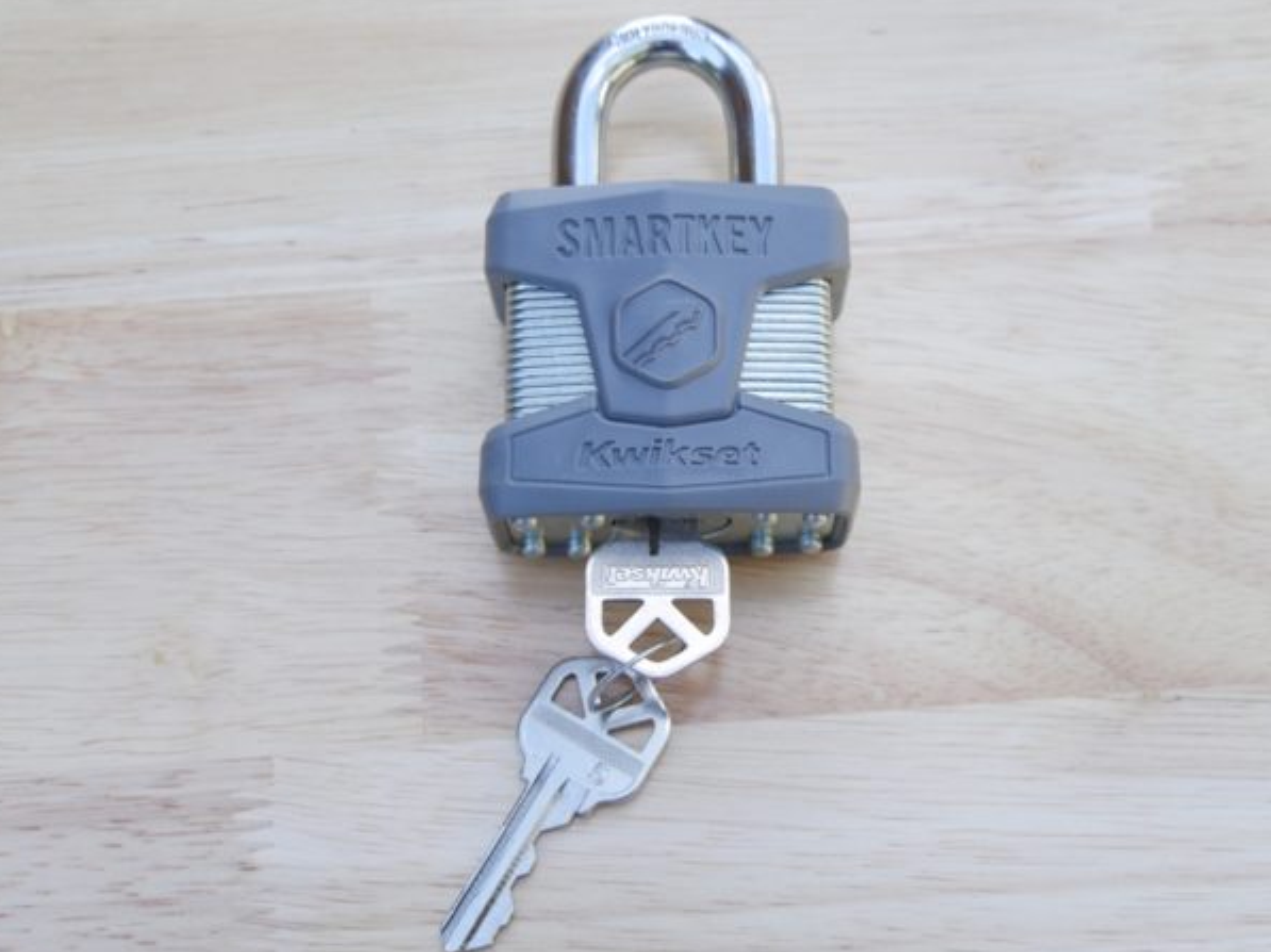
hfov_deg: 34.4
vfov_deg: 26.0
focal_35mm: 56
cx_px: 658
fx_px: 2055
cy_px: 405
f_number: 4.1
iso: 200
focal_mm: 24
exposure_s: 1/125
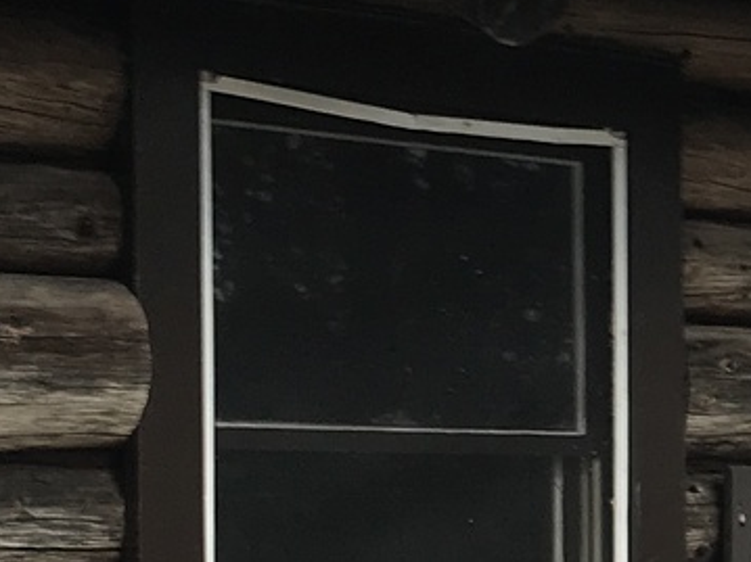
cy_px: 631
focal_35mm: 156
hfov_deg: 12.4
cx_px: 881
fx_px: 3383
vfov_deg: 9.4
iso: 25
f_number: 1.8
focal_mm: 3.99
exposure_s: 1/120
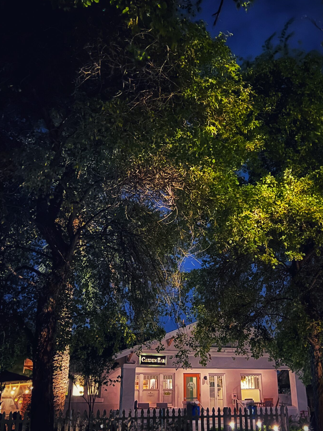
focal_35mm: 37
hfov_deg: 38.5
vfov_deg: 50.1
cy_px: 220
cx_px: 193
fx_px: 460
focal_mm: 5.7
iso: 1600
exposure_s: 1/5
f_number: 1.5
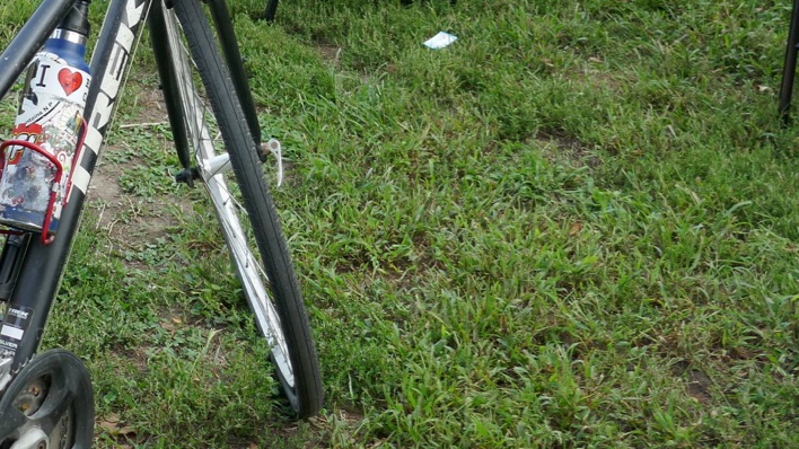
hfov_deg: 27.7
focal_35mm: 74
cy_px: -254
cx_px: 105
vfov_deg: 15.0
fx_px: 1568
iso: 125
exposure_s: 1/125
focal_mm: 9.1
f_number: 2.8
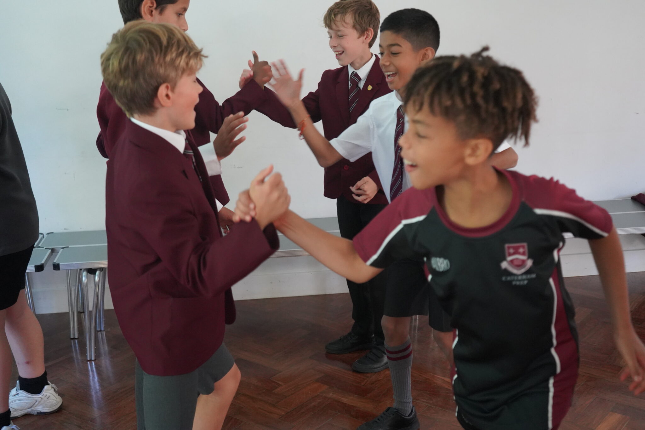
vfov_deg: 31.2
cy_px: 215
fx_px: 770
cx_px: 322
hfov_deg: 45.4
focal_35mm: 43
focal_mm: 43
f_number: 4.5
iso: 8000
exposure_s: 1/160
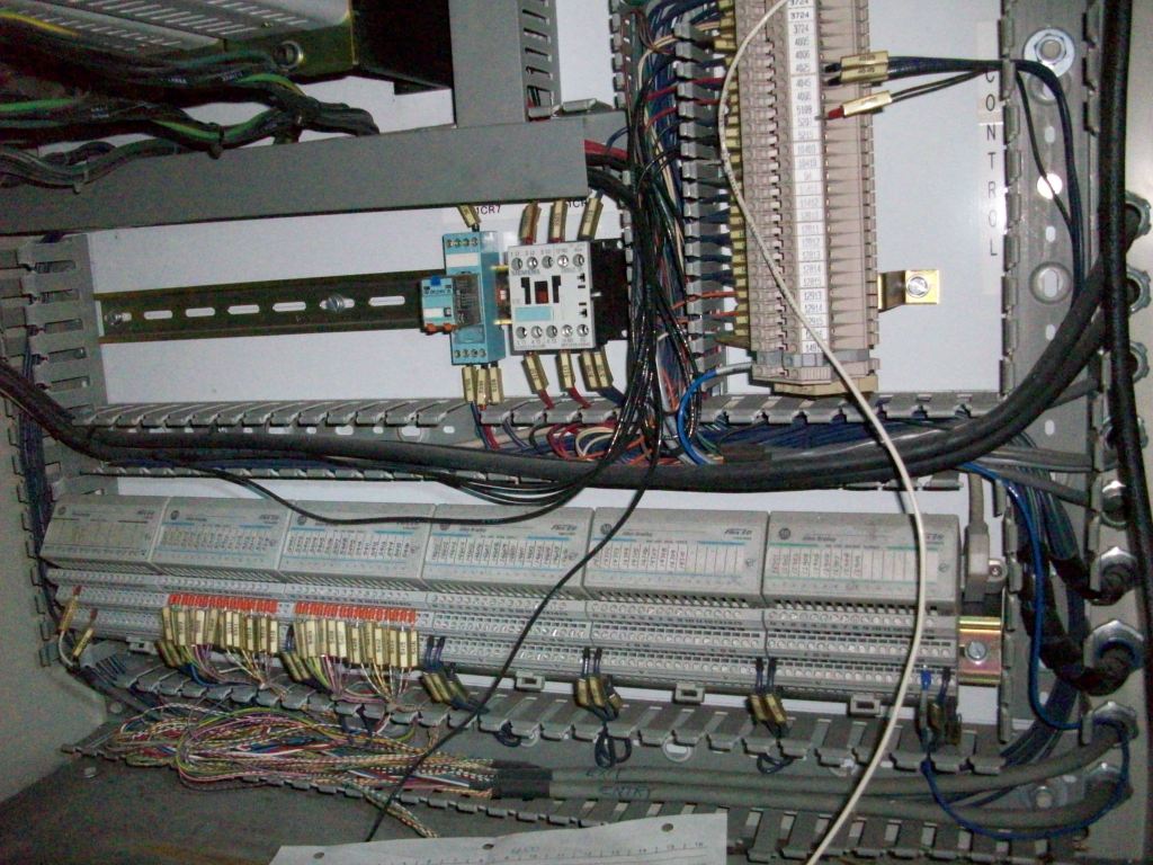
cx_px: 576
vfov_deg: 41.8
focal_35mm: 34
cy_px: 432
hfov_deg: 54.0
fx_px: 1132
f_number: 2.8
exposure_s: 1/64
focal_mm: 5.7
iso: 800
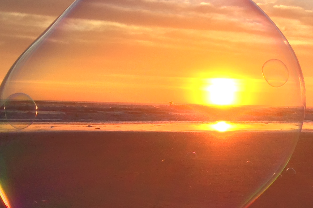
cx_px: 247
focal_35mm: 95
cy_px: 171
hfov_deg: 21.2
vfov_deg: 14.3
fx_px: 826
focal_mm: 4.12
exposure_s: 1/404
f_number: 2.4
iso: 50
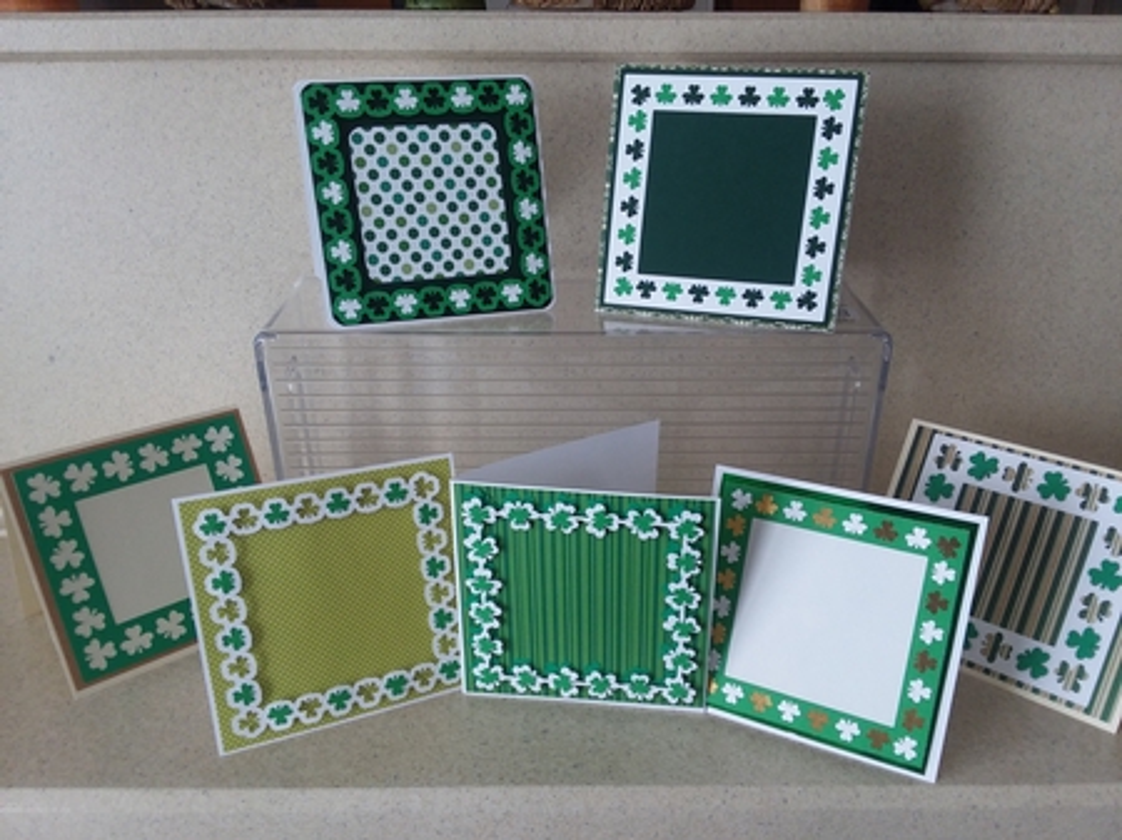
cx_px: 561
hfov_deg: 65.4
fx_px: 875
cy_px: 420
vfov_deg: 51.3
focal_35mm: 27
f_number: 1.9
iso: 64
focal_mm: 2.91
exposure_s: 1/120
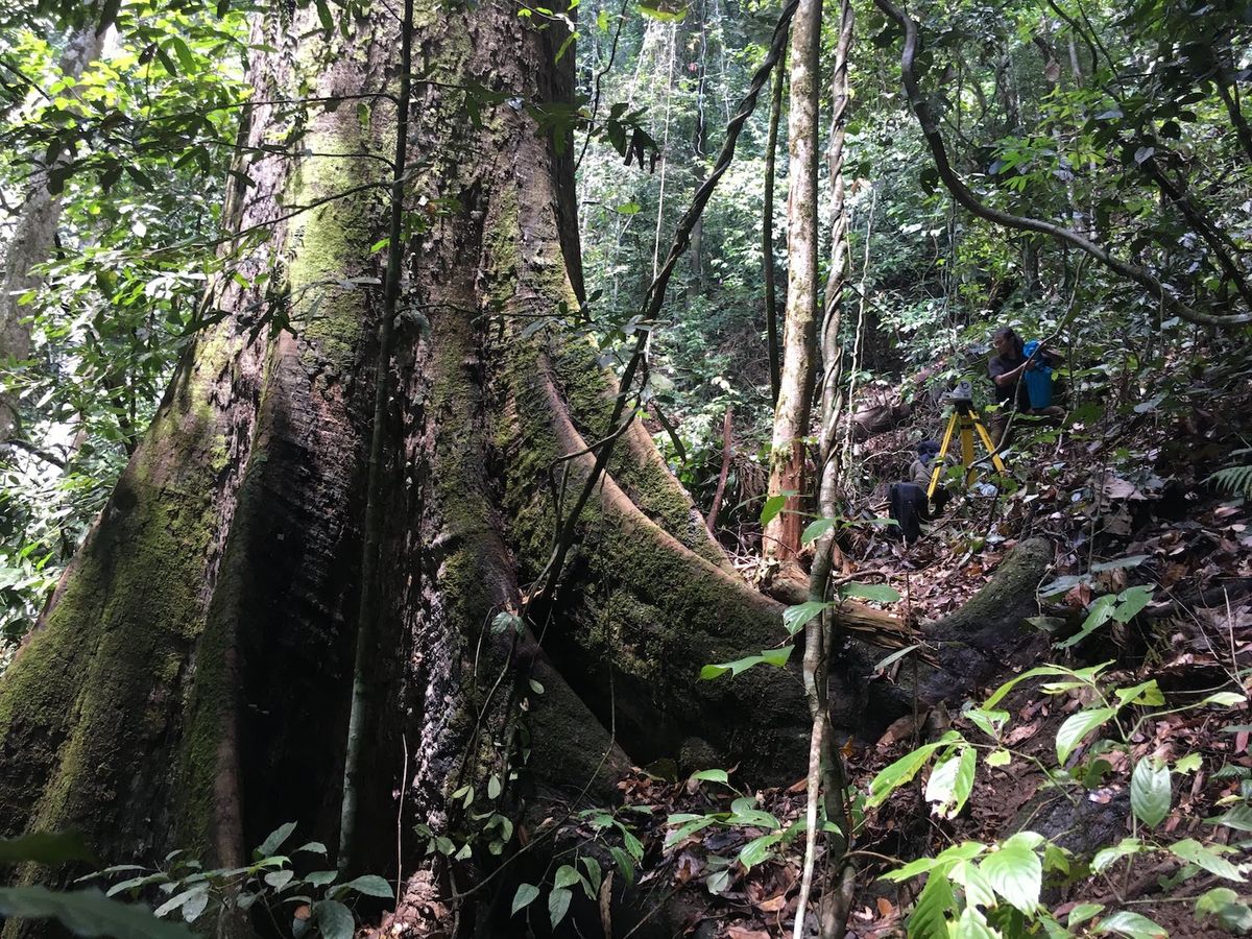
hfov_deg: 61.7
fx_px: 1049
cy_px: 470
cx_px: 626
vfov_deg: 48.2
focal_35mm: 29
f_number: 2.2
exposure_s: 1/33
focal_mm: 4.15
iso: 80
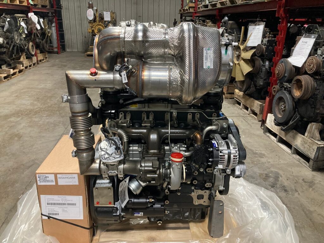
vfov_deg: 49.7
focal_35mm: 28
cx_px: 162
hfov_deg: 63.4
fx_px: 262
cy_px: 122
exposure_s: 1/40
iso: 320
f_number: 1.8
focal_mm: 3.99
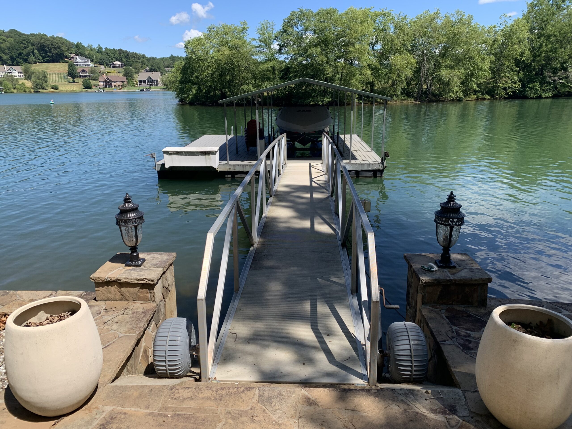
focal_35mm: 26
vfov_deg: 53.1
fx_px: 430
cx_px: 286
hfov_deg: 67.3
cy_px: 214
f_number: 1.8
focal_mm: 4.25
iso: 25
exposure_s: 1/1585
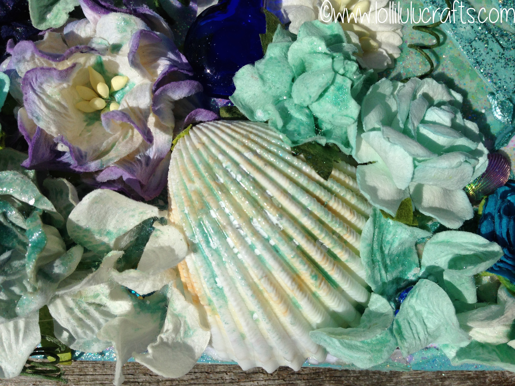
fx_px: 491
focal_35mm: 33
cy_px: 193
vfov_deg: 42.9
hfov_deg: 55.4
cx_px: 258
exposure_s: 1/7752
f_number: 2.4
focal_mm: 4.12
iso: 50
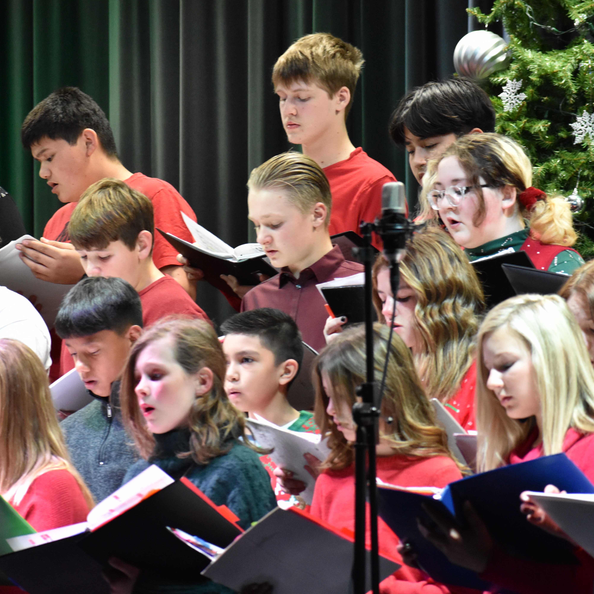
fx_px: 4652
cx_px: 282
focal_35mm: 240
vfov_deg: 7.3
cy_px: 297
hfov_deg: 7.3
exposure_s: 1/100
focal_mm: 125
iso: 2800
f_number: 5
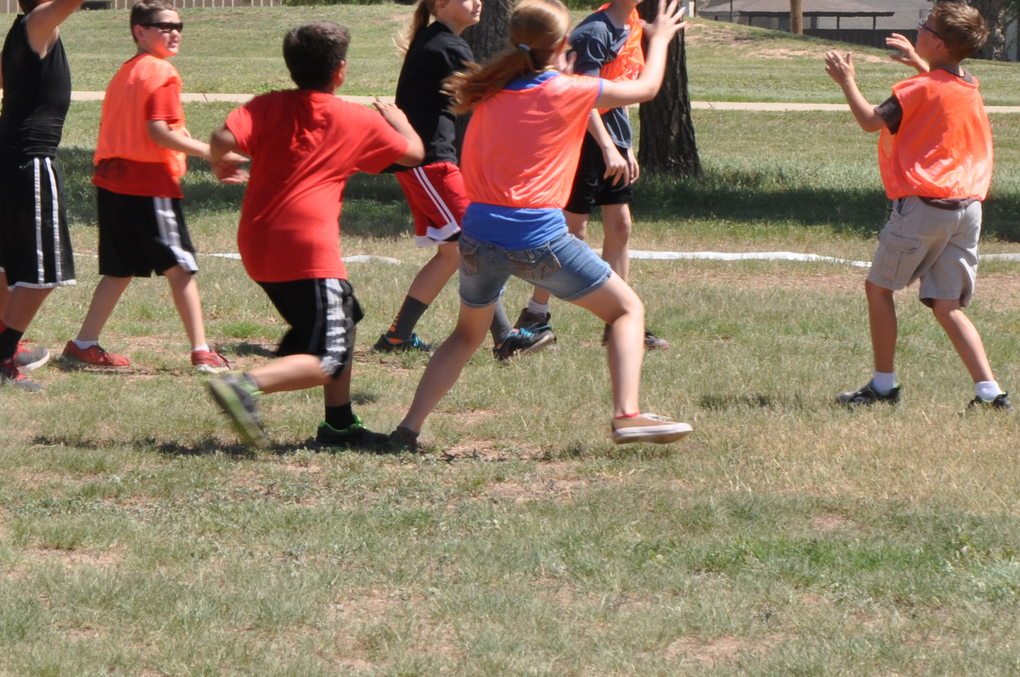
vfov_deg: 6.4
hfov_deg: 9.6
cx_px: 162
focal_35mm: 214
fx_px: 6055
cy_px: 234
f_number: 16
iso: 200
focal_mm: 70
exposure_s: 1/100
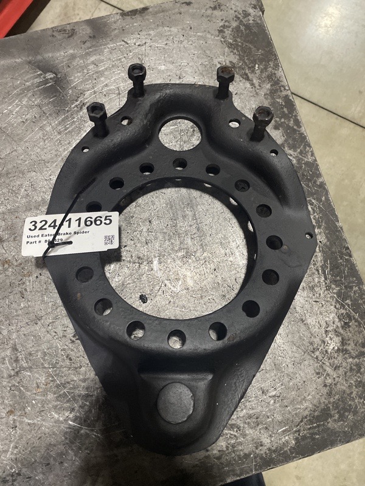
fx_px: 366
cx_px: 182
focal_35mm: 26
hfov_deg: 53.1
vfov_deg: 67.3
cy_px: 243
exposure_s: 1/60
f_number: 1.6
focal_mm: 4.2
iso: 400
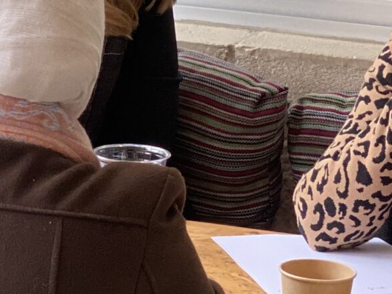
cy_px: 84
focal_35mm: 226
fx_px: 2560
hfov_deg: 8.7
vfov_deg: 6.6
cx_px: -69
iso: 125
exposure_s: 1/33
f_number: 2
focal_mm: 6
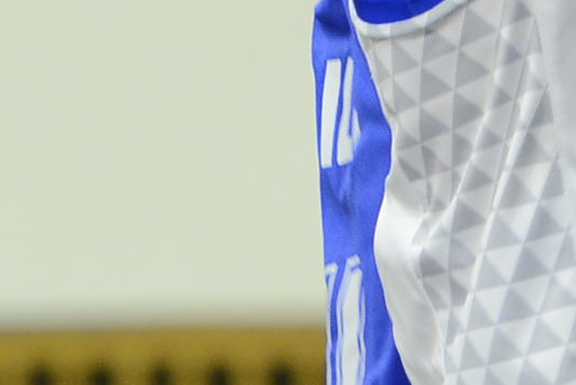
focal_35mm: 1008
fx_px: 16131
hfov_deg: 2.0
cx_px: 483
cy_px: 71
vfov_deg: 1.4
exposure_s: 1/400
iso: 1250
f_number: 3.2
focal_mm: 145
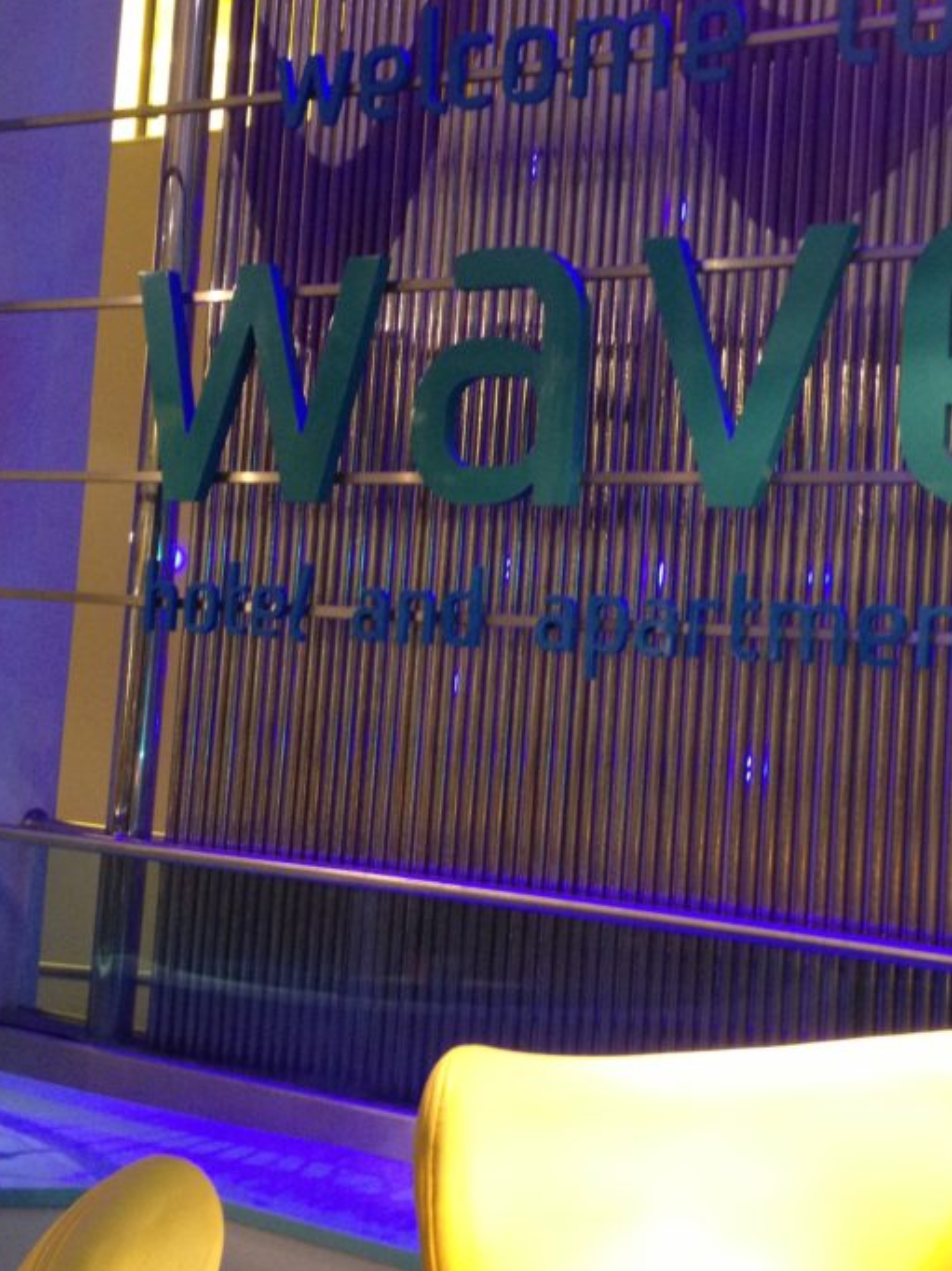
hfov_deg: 25.2
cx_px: 752
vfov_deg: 33.7
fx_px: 2091
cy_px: 507
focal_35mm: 57
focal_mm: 4.28
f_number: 2.4
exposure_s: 1/20
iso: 200
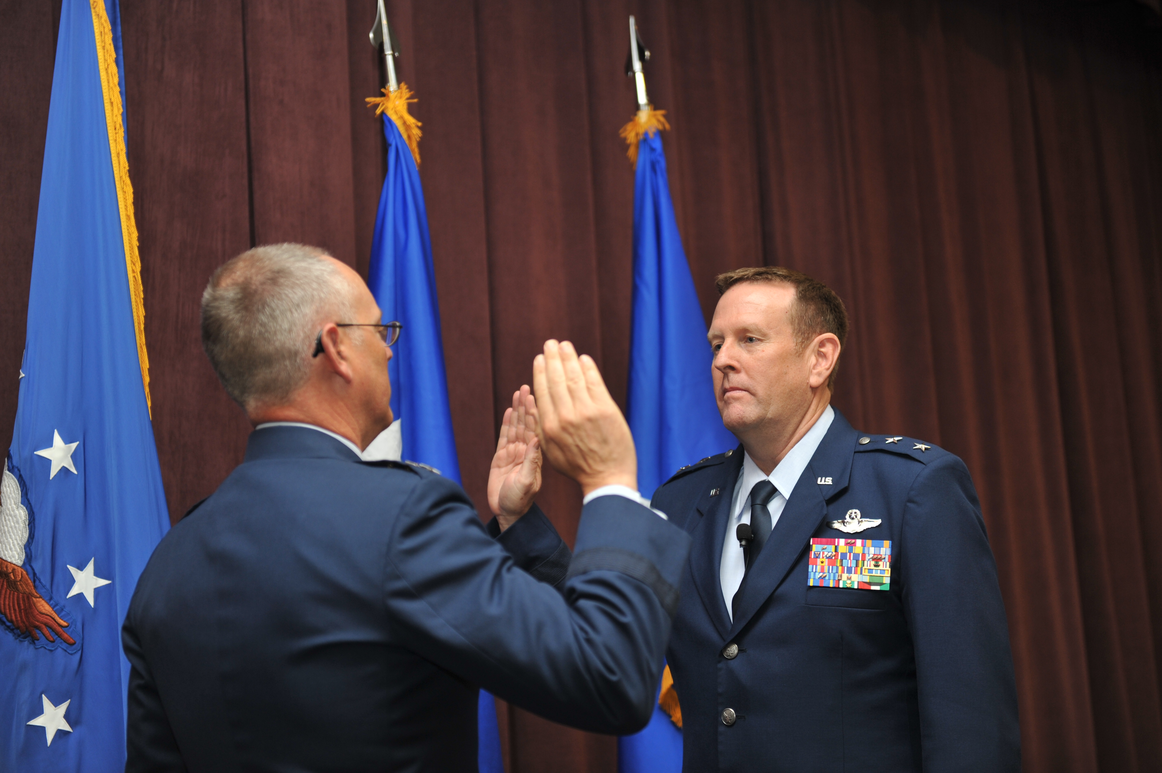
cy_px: 386
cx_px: 581
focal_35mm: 70
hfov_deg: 28.9
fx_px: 2258
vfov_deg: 19.4
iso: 400
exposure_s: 1/125
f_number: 2.8
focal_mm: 70
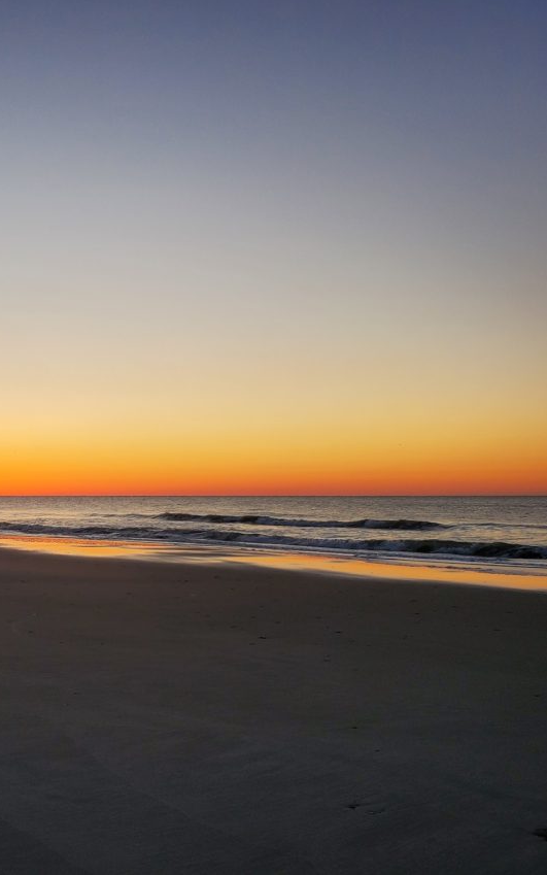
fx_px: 882
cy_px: 435
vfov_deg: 52.7
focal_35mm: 37
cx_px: 103
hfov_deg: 33.4
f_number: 2.4
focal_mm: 4.3
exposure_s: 1/134
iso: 50
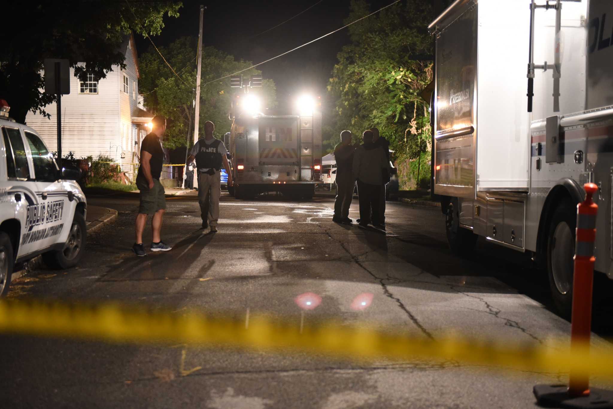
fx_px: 937
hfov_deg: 36.2
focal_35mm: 55
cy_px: 204
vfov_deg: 24.6
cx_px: 306
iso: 4000
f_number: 2.8
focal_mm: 55
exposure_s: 1/250
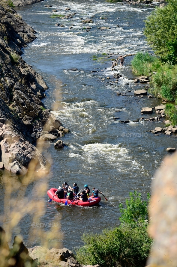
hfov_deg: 11.7
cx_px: 88
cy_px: 134
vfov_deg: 17.5
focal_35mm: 117
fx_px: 867
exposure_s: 1/320
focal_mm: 78
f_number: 4.5
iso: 100
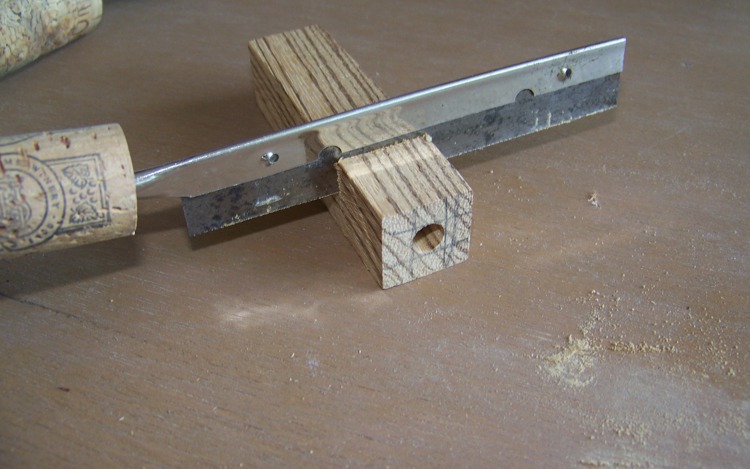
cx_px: 369
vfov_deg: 32.8
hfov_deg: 50.4
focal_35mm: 39
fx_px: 797
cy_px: 229
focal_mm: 5.85
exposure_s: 1/30
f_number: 2.8
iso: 64
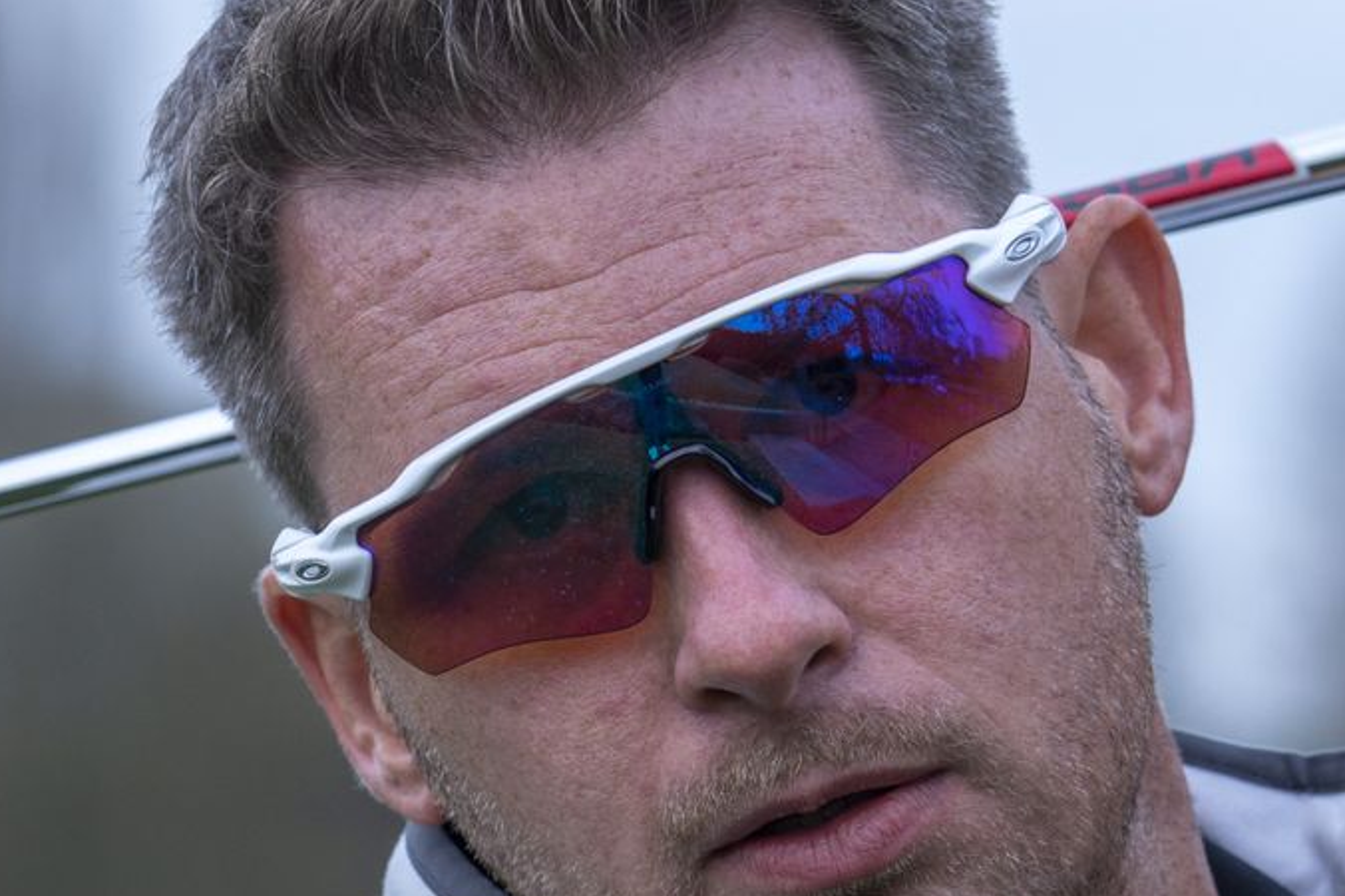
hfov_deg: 4.6
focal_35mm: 449
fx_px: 16766
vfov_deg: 3.1
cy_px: 527
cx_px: 581
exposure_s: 1/125
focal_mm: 158
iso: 400
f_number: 6.3
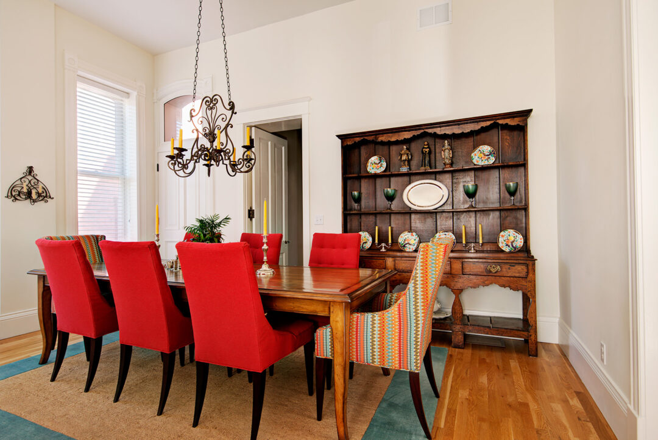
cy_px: 220
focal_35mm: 19
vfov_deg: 64.7
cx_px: 329
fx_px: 348
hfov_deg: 86.9
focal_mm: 19
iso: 100
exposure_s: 1/3.33
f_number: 8
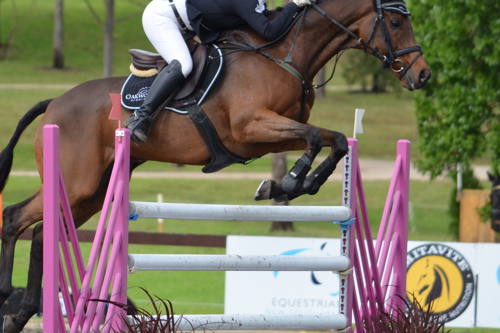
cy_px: 138
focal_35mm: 589
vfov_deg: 2.3
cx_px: 185
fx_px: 8180
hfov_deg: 3.5
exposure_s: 1/1250
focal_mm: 200
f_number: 5
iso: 400
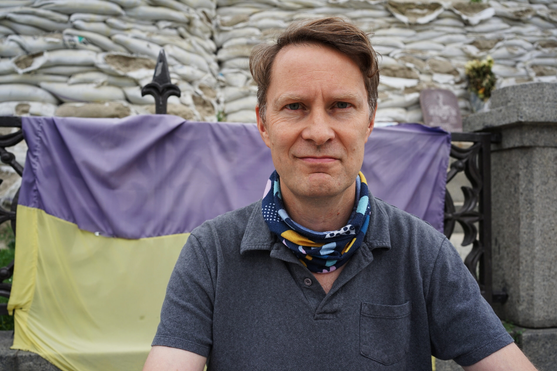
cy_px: 186
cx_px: 278
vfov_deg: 37.9
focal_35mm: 35
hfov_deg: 54.4
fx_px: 542
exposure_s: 1/400
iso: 320
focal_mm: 35
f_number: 6.3
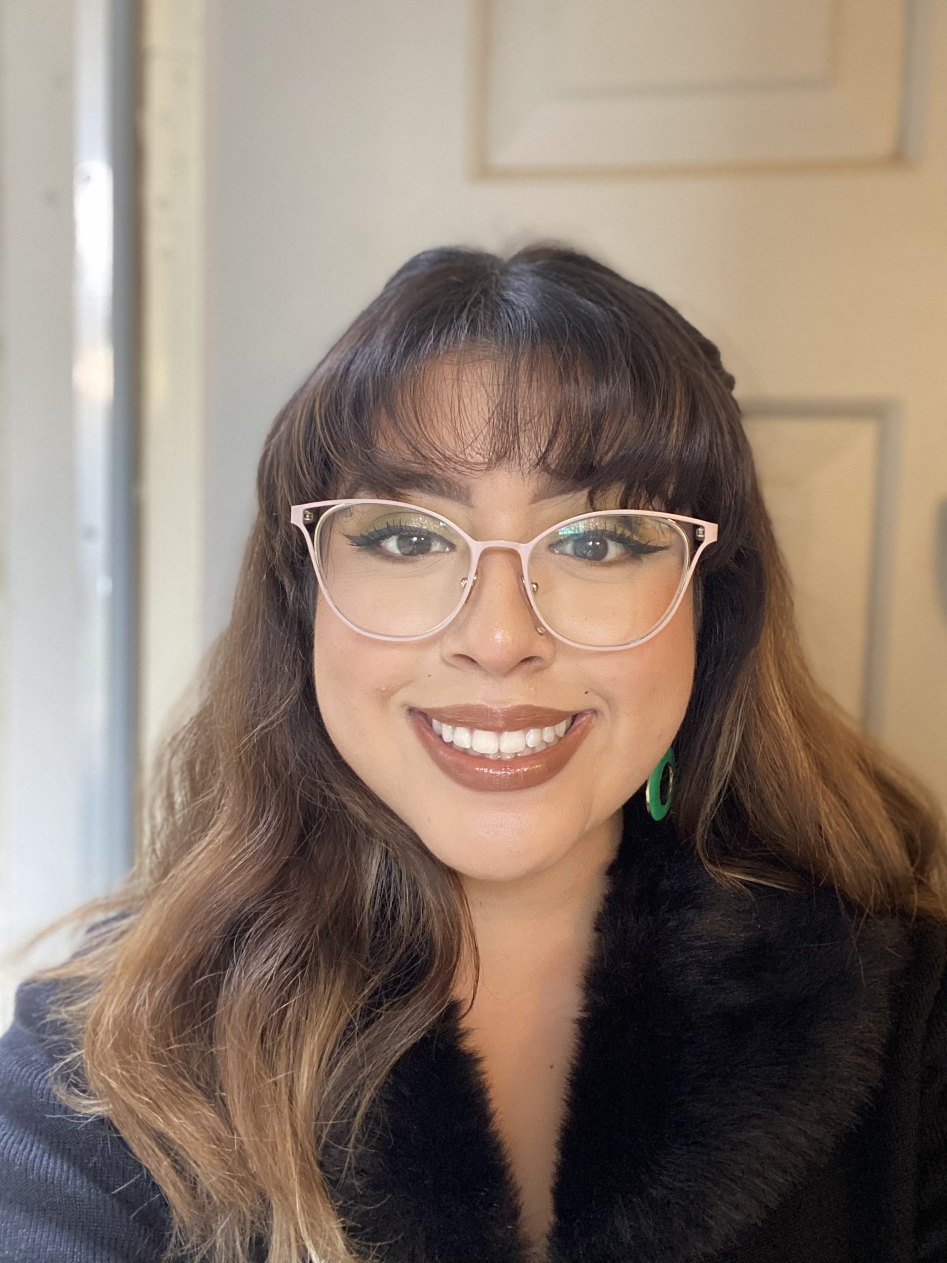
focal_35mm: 30
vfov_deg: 60.0
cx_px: 474
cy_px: 632
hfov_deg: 46.8
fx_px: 1094
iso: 320
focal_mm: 2.71
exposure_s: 1/60
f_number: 2.2
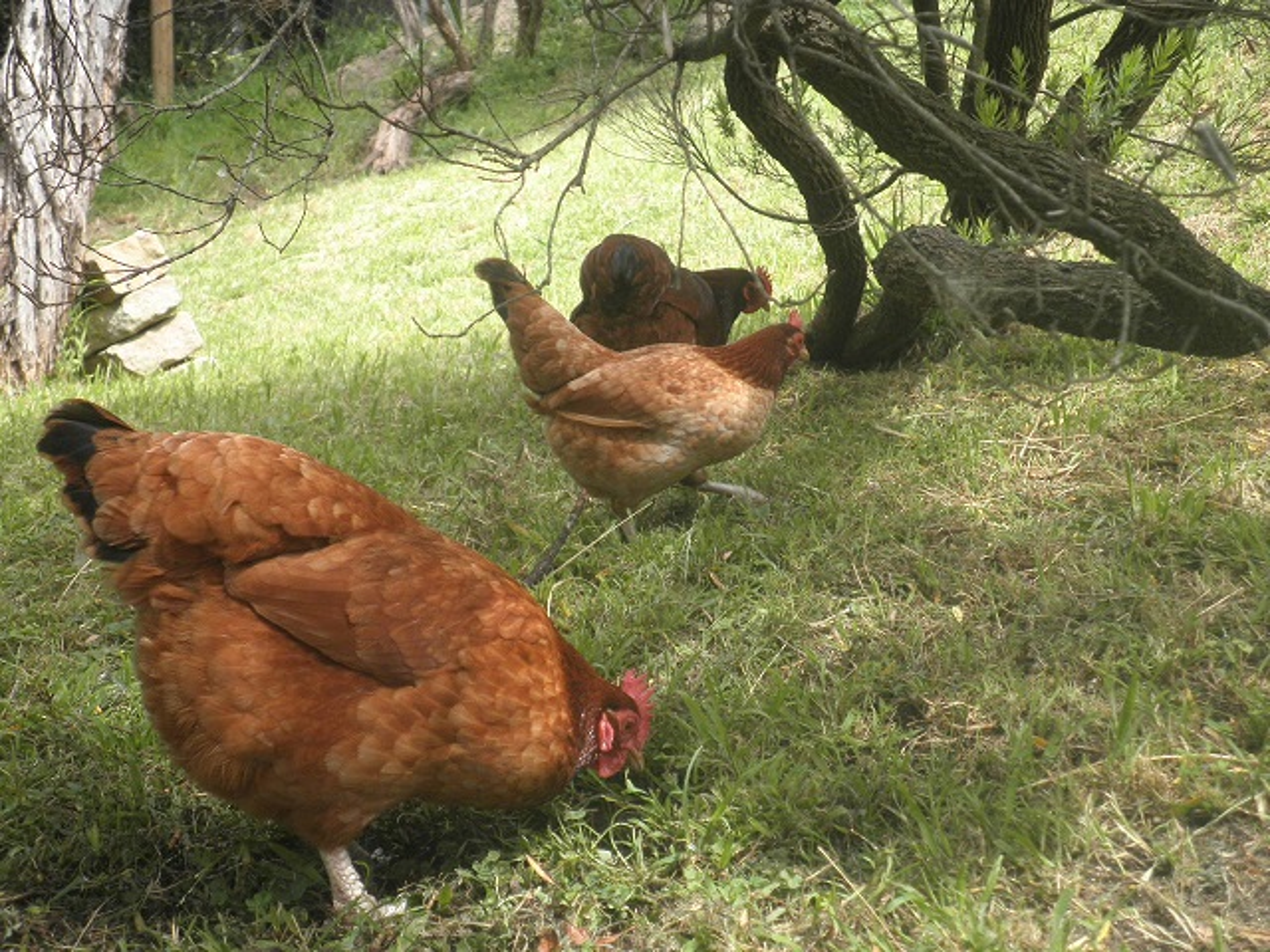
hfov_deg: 37.5
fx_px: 1871
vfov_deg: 28.6
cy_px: 476
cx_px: 635
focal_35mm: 51
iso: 64
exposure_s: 1/125
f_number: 3.8
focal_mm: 9
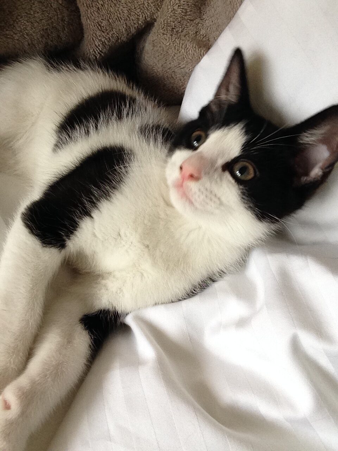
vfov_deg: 52.6
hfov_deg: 40.7
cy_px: 226
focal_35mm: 35
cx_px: 169
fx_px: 456
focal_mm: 2.18
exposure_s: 1/30
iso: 64
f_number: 2.4
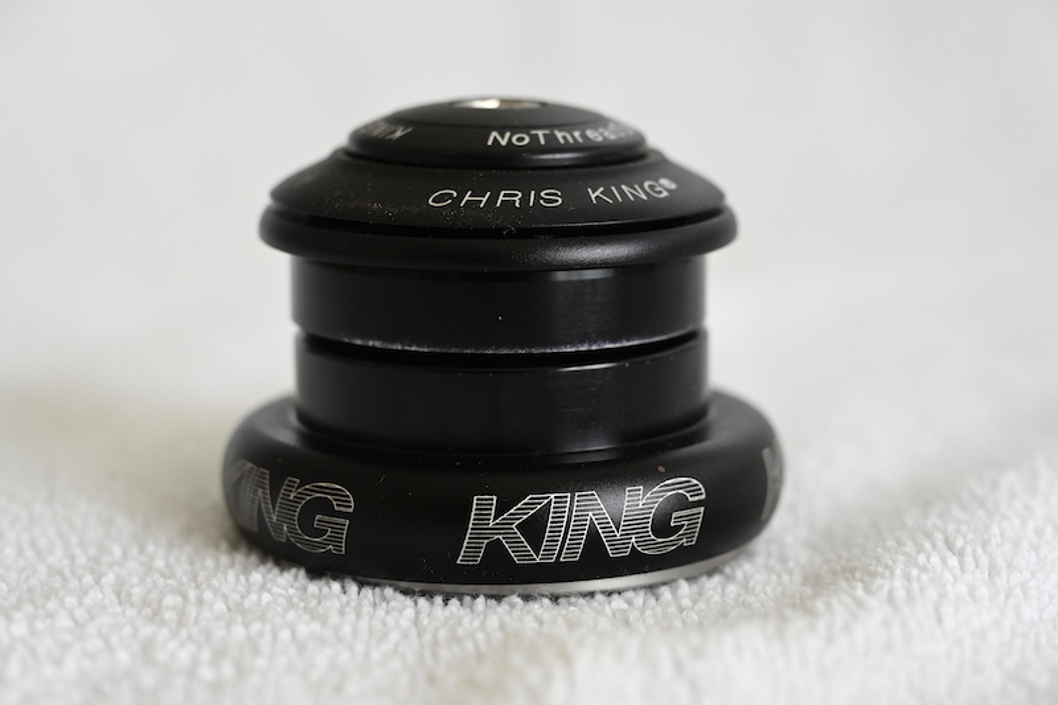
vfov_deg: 14.2
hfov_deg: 21.2
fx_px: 2821
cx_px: 529
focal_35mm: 96
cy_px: 352
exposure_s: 1/50
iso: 2000
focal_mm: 96
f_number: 8
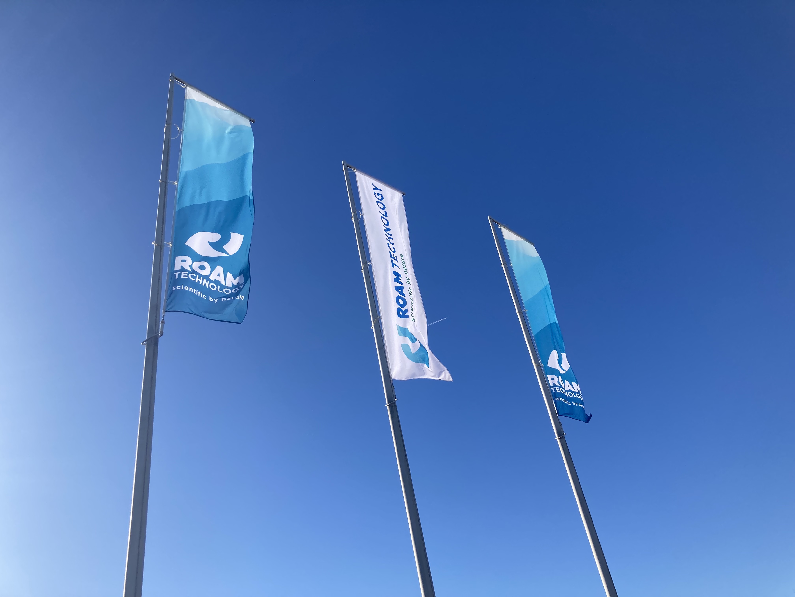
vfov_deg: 49.7
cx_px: 398
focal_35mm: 28
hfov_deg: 63.4
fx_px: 643
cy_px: 298
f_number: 1.8
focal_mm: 3.99
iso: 20
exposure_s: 1/2288
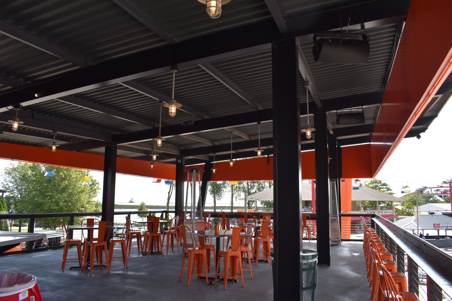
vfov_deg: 47.9
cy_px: 150
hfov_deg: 67.4
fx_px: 339
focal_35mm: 27
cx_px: 226
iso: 200
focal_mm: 18
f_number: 8
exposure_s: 1/250
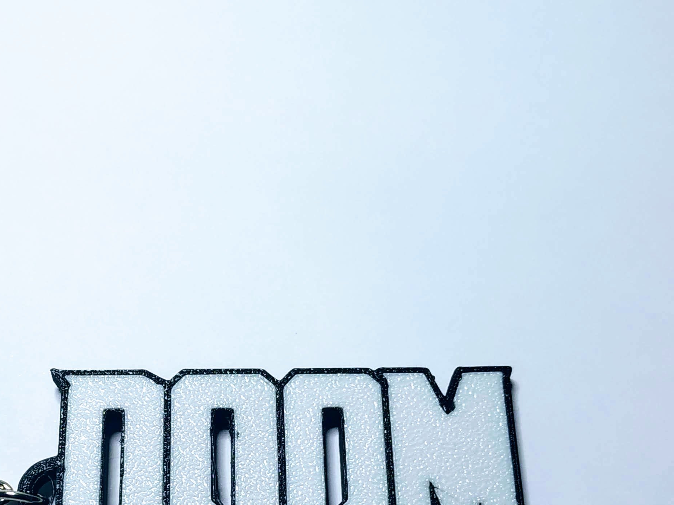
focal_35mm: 52
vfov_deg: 26.6
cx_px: 233
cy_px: 495
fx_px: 1013
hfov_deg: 36.5
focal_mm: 3.94
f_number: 1.9
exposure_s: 1/100
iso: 100
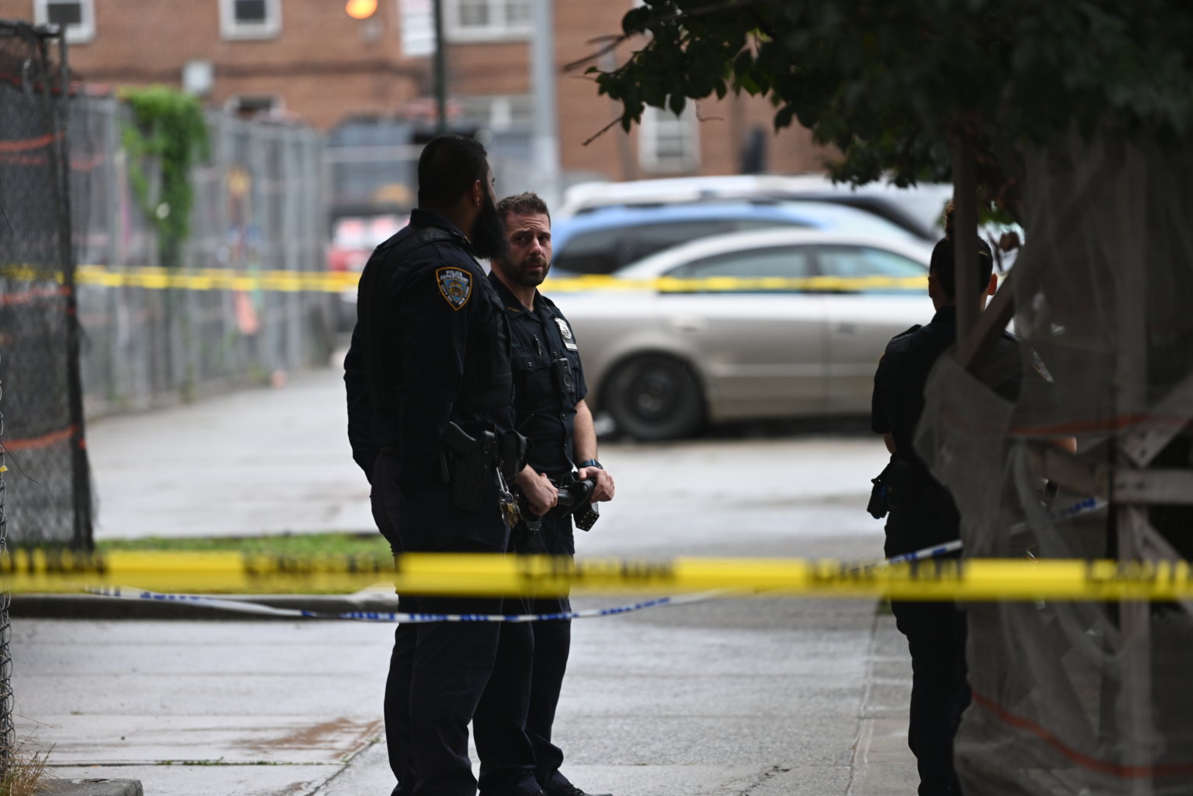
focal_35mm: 192
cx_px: 609
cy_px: 384
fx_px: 6362
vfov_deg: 7.2
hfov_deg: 10.7
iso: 220
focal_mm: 185
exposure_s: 1/400
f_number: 2.8
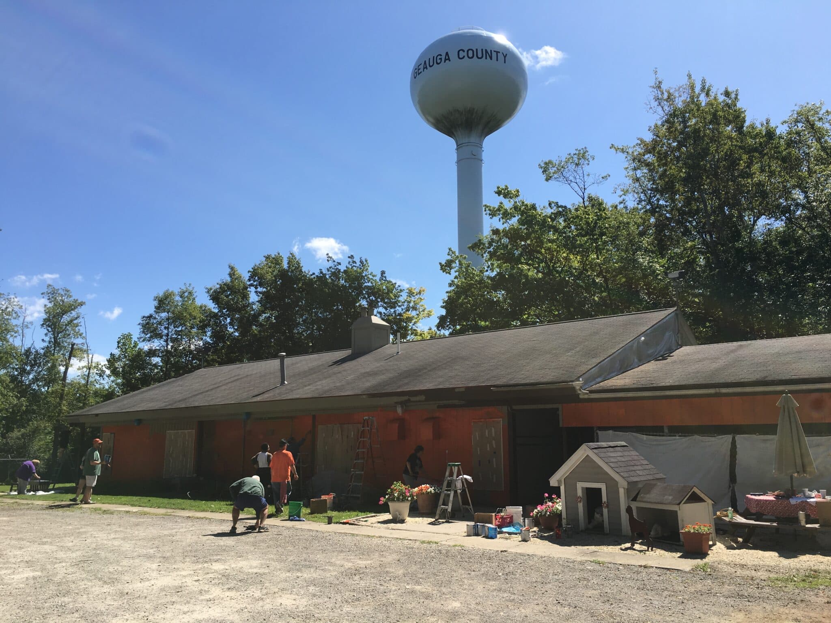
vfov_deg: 48.2
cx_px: 416
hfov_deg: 61.7
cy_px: 312
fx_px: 696
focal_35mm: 29
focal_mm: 4.15
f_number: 2.2
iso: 25
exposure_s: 1/1479
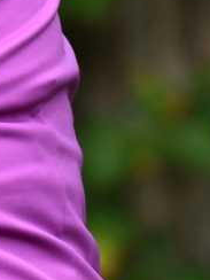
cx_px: -550
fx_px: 19550
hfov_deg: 0.6
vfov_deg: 0.8
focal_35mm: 2417
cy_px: -152
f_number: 5
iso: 320
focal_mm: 200
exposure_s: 1/500
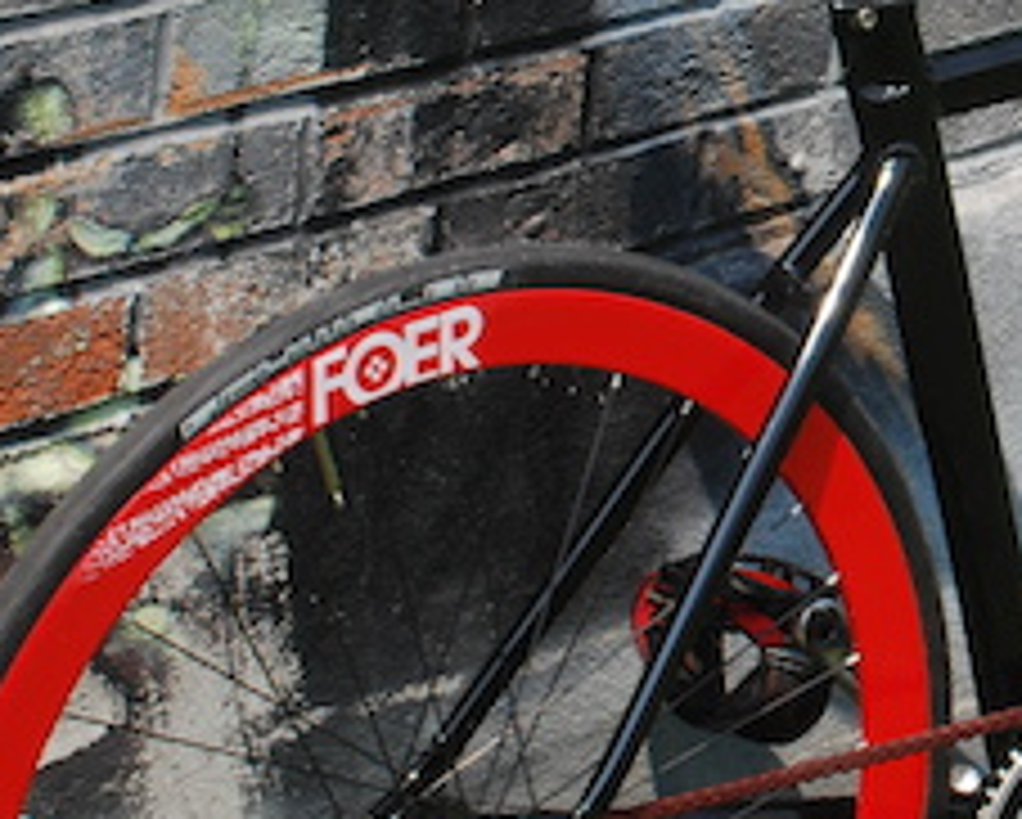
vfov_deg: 11.0
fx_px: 4208
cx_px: 1072
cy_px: 4
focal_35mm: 139
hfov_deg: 13.6
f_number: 6.3
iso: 100
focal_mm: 28
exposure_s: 1/125
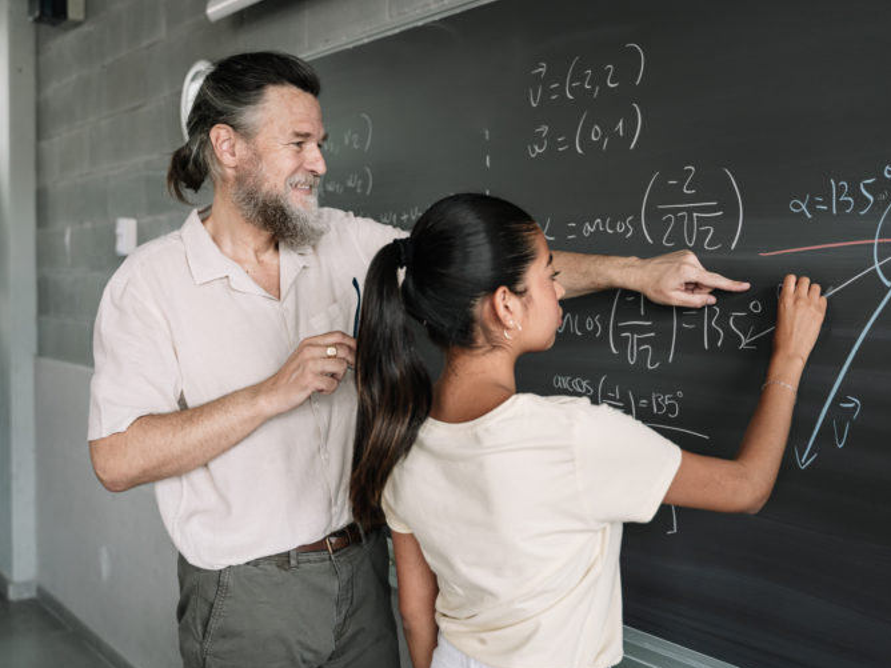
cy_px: 331
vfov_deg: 34.3
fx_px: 1081
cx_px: 437
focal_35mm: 42
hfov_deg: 44.8
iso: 800
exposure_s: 1/400
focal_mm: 38
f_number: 2.8
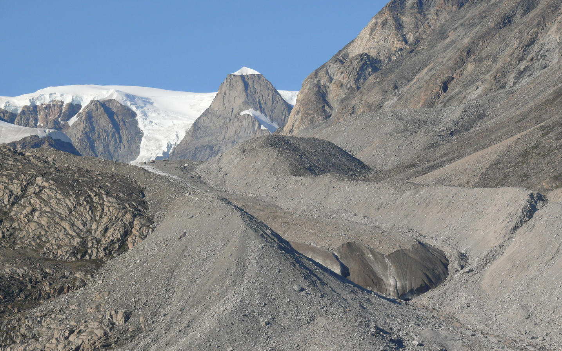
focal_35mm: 163
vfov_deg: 8.0
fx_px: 2496
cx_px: 282
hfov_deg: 12.8
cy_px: 207
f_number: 7.1
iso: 100
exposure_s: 1/400
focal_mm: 32.3
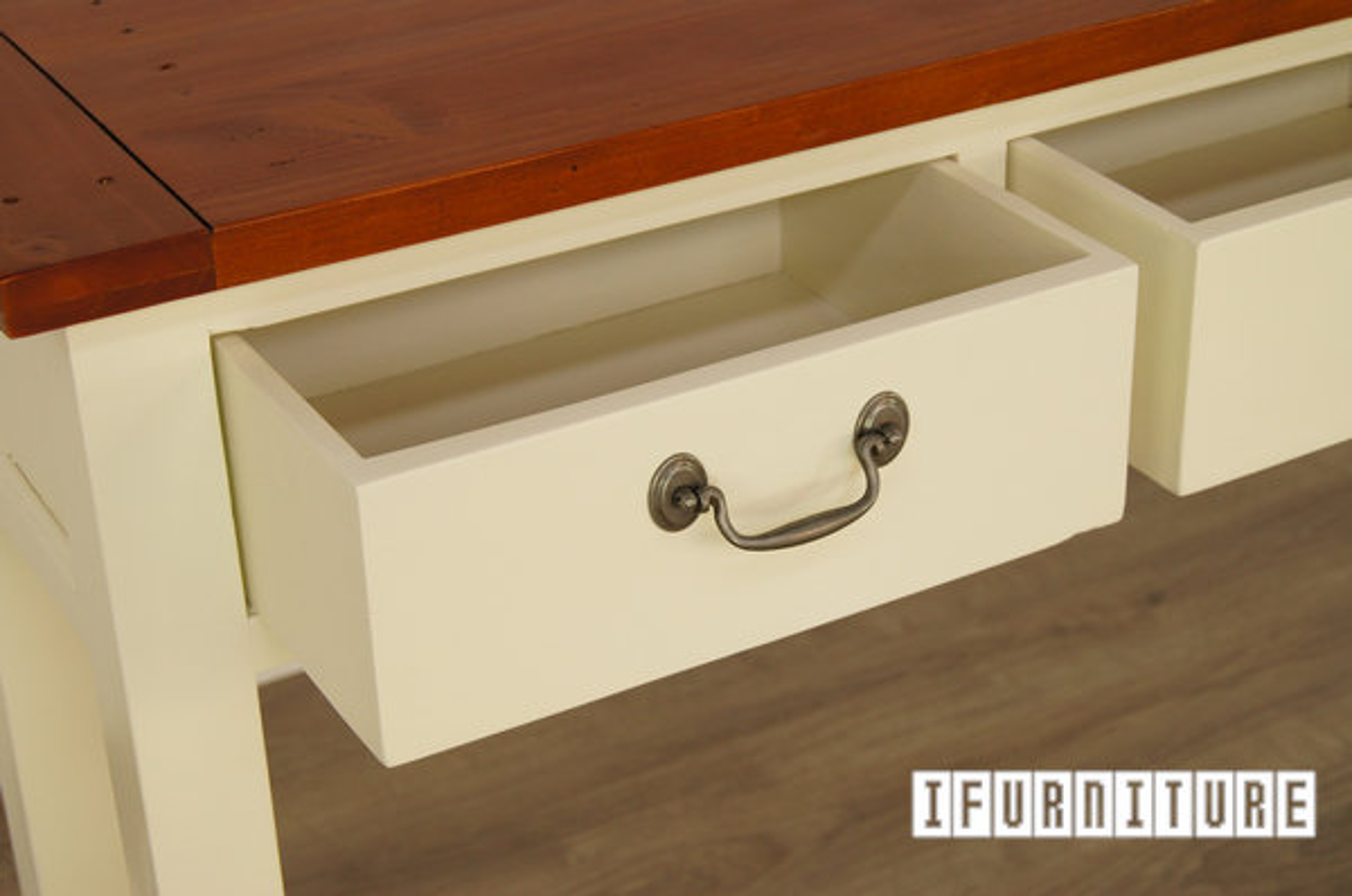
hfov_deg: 27.0
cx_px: 676
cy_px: 448
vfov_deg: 18.1
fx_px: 2812
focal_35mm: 75
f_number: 5.6
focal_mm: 50
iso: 400
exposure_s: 1/80
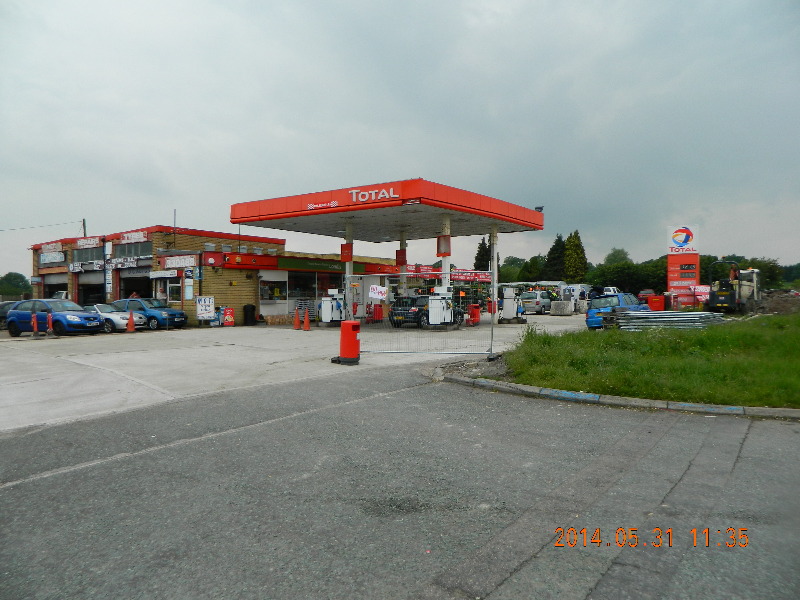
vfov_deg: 54.9
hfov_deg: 69.4
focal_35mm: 25
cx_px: 400
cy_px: 300
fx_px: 578
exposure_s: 1/640
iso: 80
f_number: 3.1
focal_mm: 4.5
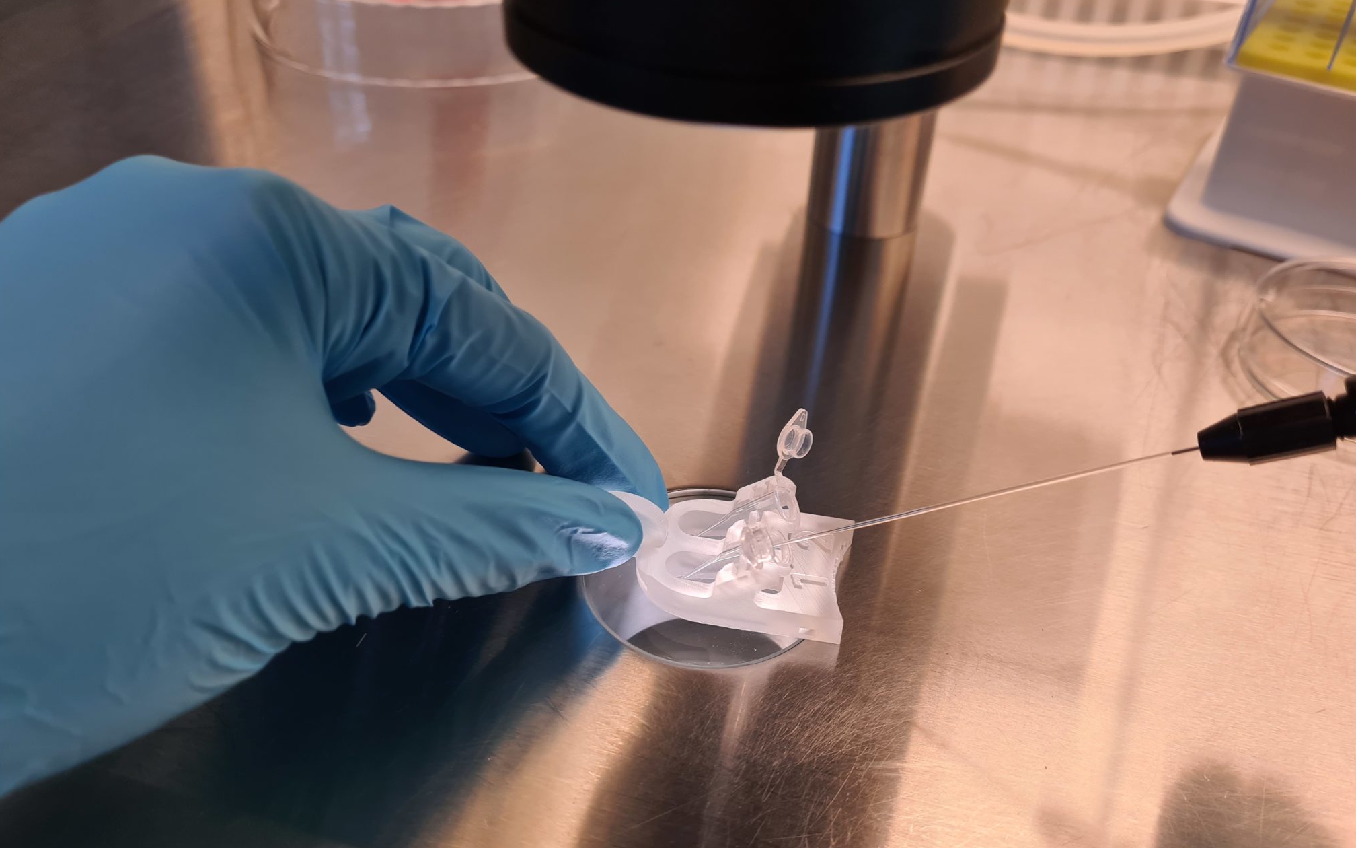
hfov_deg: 66.5
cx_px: 687
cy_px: 481
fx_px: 1035
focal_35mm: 28
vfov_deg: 44.4
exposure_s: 1/50
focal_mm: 5.4
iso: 100
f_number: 1.8
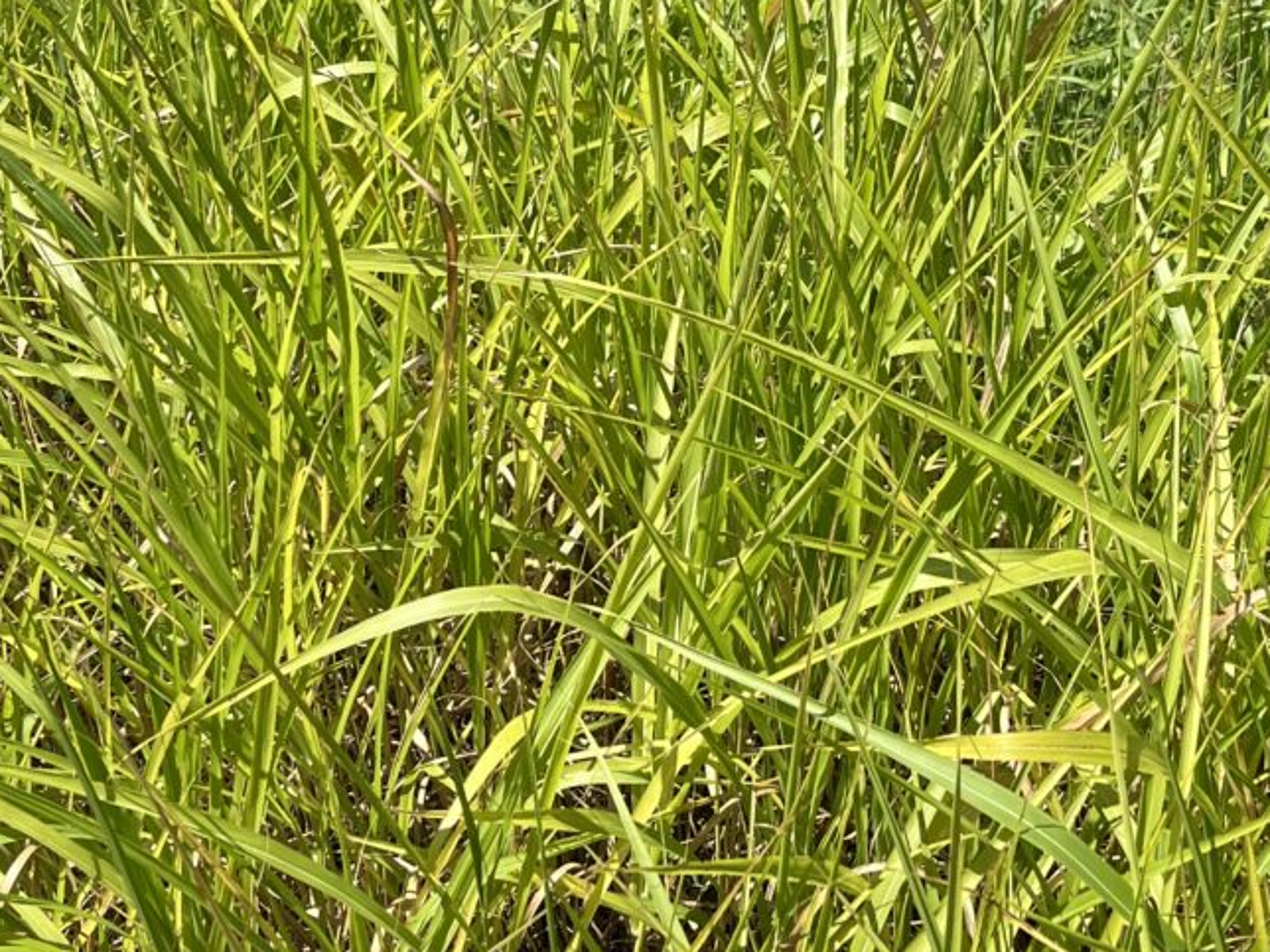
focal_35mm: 62
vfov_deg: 23.3
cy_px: 181
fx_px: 2275
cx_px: 747
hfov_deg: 31.1
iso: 50
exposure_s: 1/2967
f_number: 1.6
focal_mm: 5.1
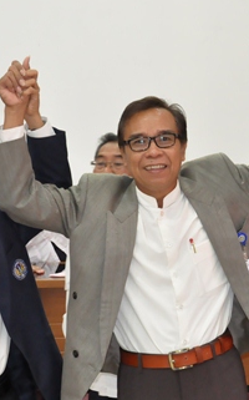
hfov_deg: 13.3
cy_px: 232
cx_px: 175
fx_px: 1066
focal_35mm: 98
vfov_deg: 21.2
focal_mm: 32
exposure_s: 1/40
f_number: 5.6
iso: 3200
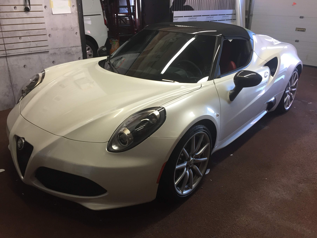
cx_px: 158
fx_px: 266
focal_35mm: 29
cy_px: 119
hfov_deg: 61.7
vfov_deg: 48.2
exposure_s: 1/30
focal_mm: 4.15
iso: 64
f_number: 2.2
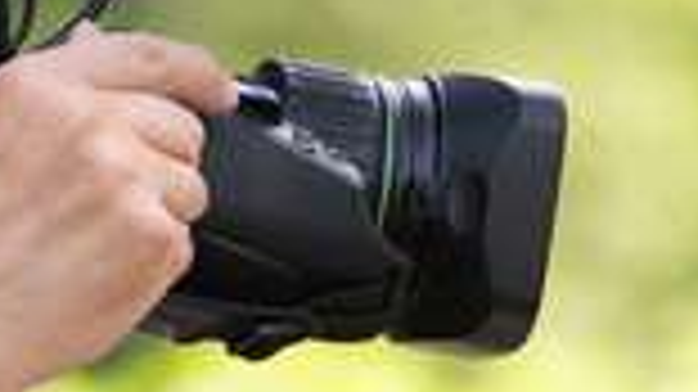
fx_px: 12912
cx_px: -378
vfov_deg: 1.7
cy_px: 65
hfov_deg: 3.1
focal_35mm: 698
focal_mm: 175
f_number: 4
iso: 100
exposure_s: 1/160
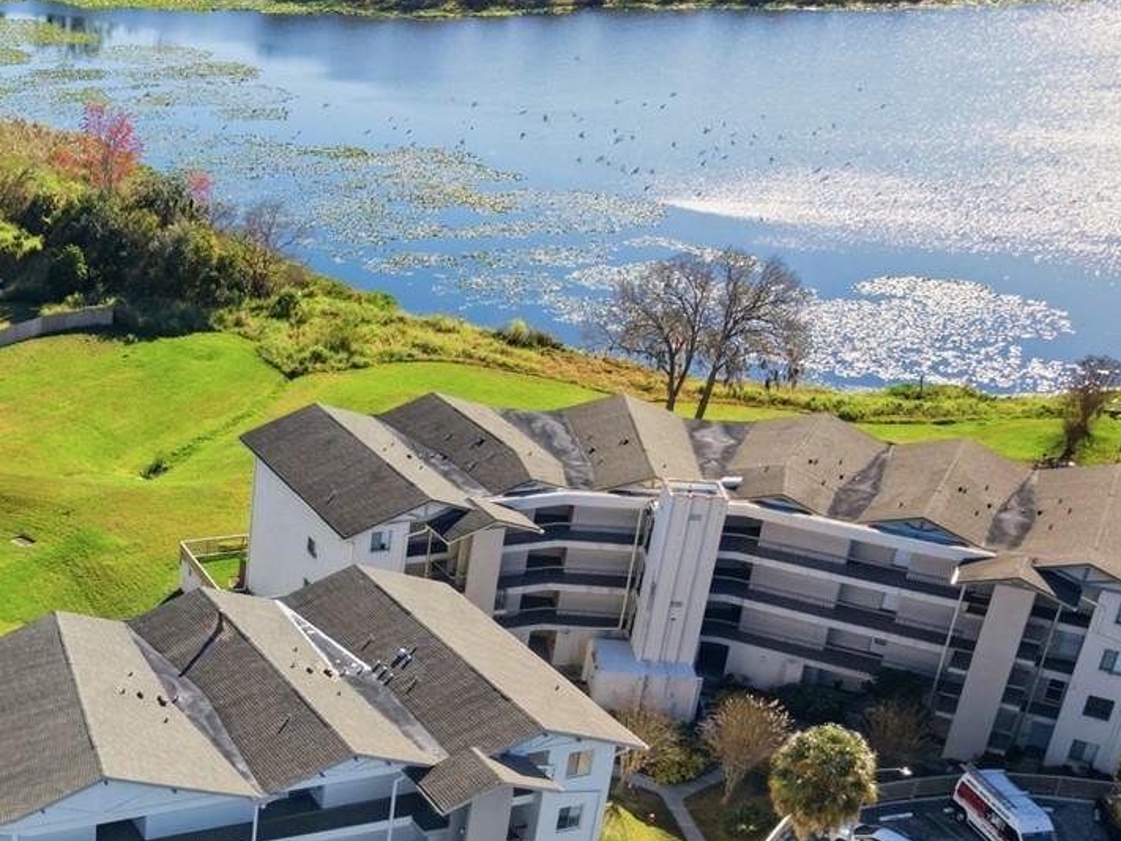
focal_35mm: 54
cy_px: 710
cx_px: 25
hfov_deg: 32.9
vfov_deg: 26.4
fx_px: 1748
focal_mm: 8.7
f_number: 1.8
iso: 200
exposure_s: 1/40
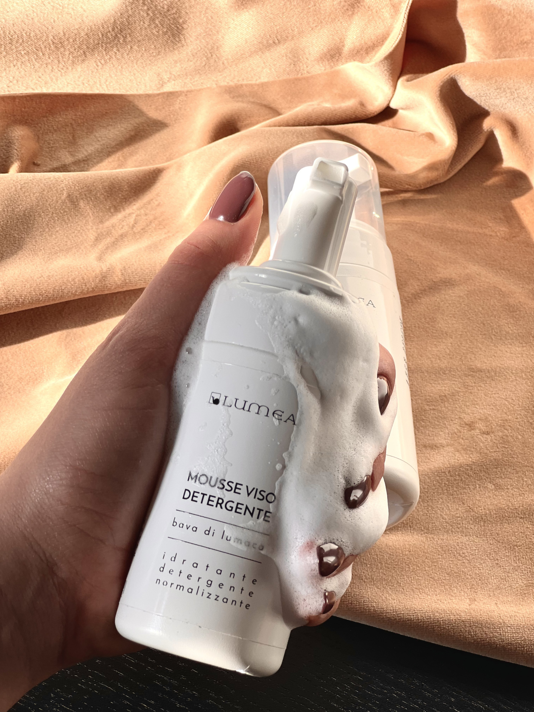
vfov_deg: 25.3
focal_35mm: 77
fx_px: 1584
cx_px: 267
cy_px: 356
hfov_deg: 19.1
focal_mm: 9
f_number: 2.8
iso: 20
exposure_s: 1/121
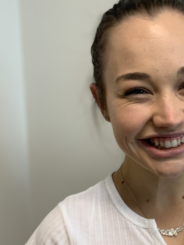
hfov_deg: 24.8
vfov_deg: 33.6
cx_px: 168
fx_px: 404
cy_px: 150
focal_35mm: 57
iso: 80
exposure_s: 1/50
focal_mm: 4.25
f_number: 1.8
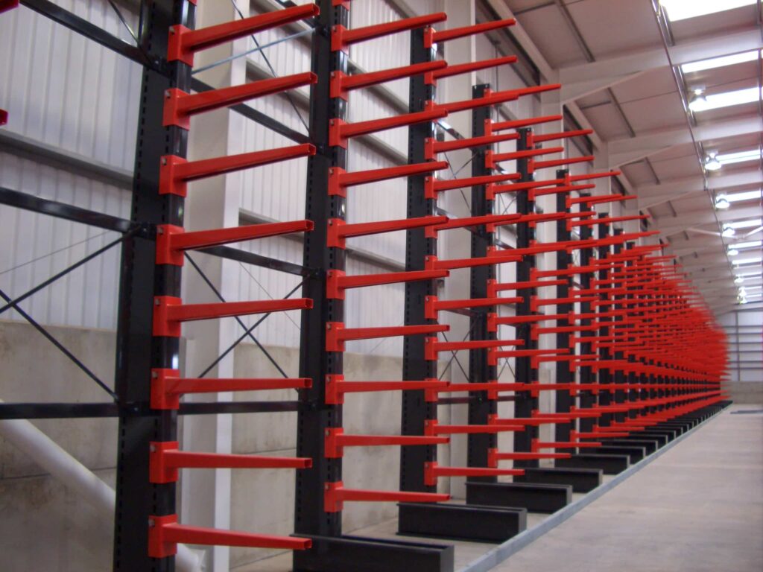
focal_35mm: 35
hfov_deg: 52.6
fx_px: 771
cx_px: 382
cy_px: 286
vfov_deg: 40.7
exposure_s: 1/40
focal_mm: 5.8
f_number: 2.6
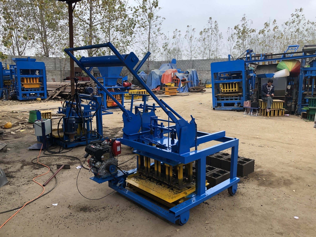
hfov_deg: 63.4
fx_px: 256
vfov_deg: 49.7
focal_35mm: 28
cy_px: 118
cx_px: 158
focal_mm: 3.99
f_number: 1.8
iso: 40
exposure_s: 1/120
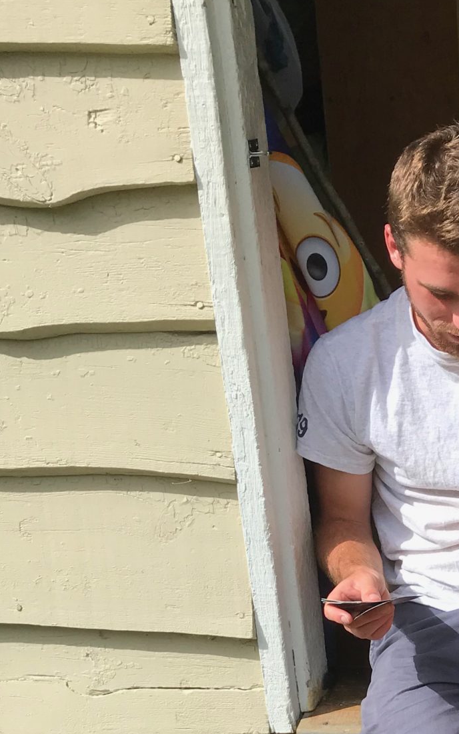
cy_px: 707
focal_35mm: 69
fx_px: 1381
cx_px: 543
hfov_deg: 18.0
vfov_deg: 28.2
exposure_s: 1/1808
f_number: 1.8
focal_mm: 3.99
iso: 20
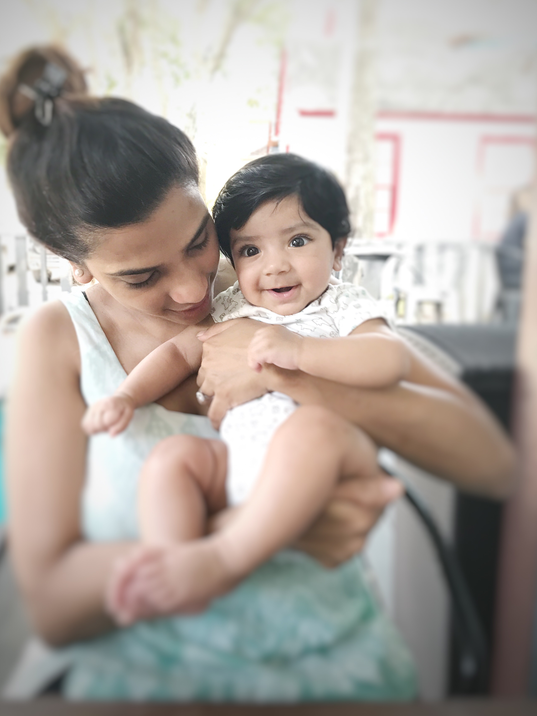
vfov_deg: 55.2
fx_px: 683
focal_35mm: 33
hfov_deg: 42.9
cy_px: 313
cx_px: 252
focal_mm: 3.99
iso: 20
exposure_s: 1/40
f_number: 1.8
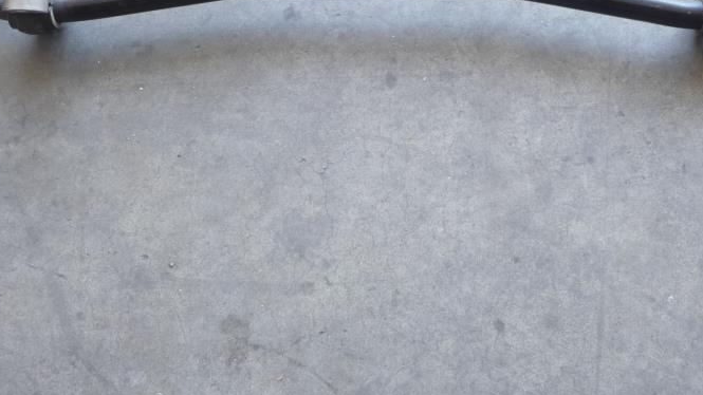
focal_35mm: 47
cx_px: 372
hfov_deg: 43.7
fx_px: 876
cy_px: 78
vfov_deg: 25.0
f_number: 3.3
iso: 100
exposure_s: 1/30
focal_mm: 4.7
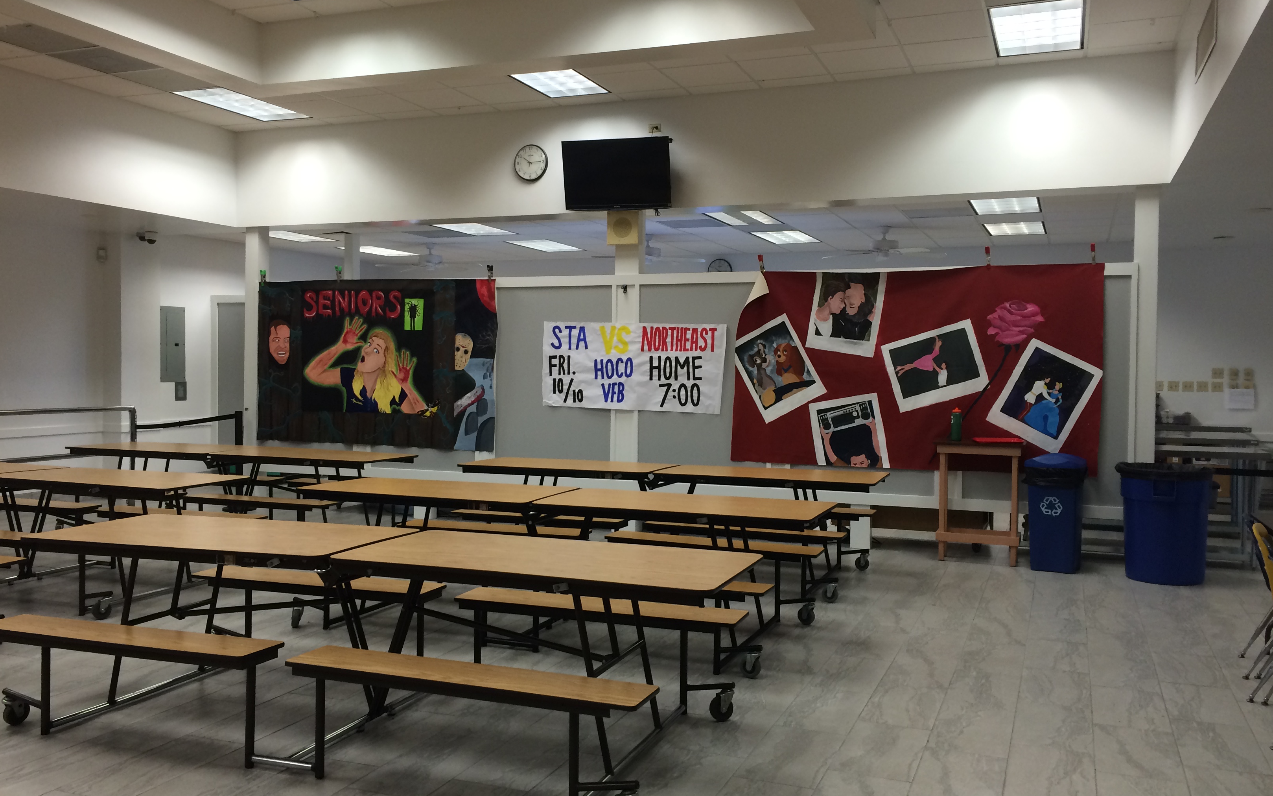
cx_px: 637
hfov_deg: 61.2
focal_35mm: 31
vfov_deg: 40.6
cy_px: 388
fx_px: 1075
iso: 40
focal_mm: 4.15
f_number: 2.2
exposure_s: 1/30
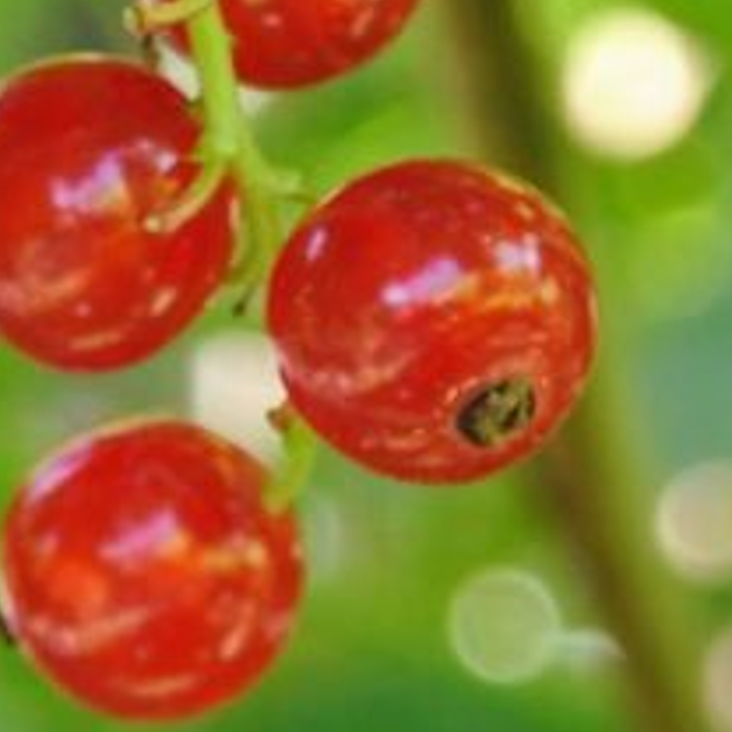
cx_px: 317
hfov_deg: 6.6
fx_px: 6316
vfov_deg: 6.6
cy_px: 116
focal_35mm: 264
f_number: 5
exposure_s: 1/125
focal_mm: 23.6
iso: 400
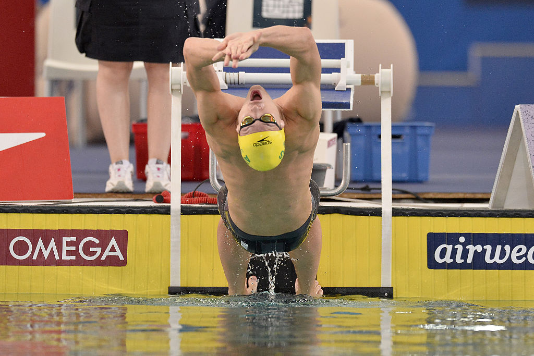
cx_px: 267
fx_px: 5934
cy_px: 178
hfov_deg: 5.2
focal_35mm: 400
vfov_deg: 3.4
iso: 4000
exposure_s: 1/4000
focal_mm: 400
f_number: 4
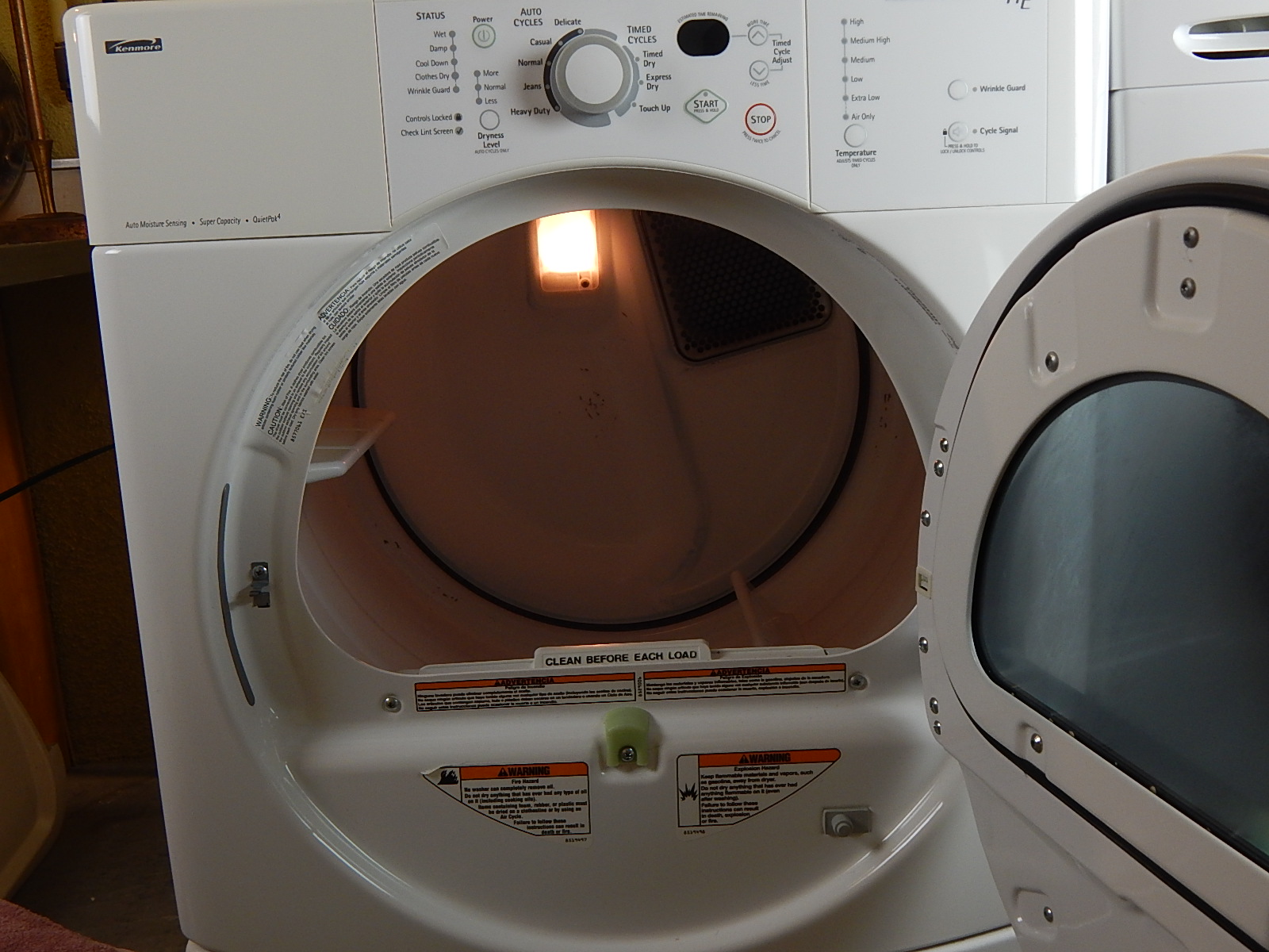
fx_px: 1246
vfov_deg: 41.8
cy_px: 476
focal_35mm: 34
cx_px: 634
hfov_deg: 54.0
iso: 180
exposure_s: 1/30
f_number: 3.3
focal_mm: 6.1
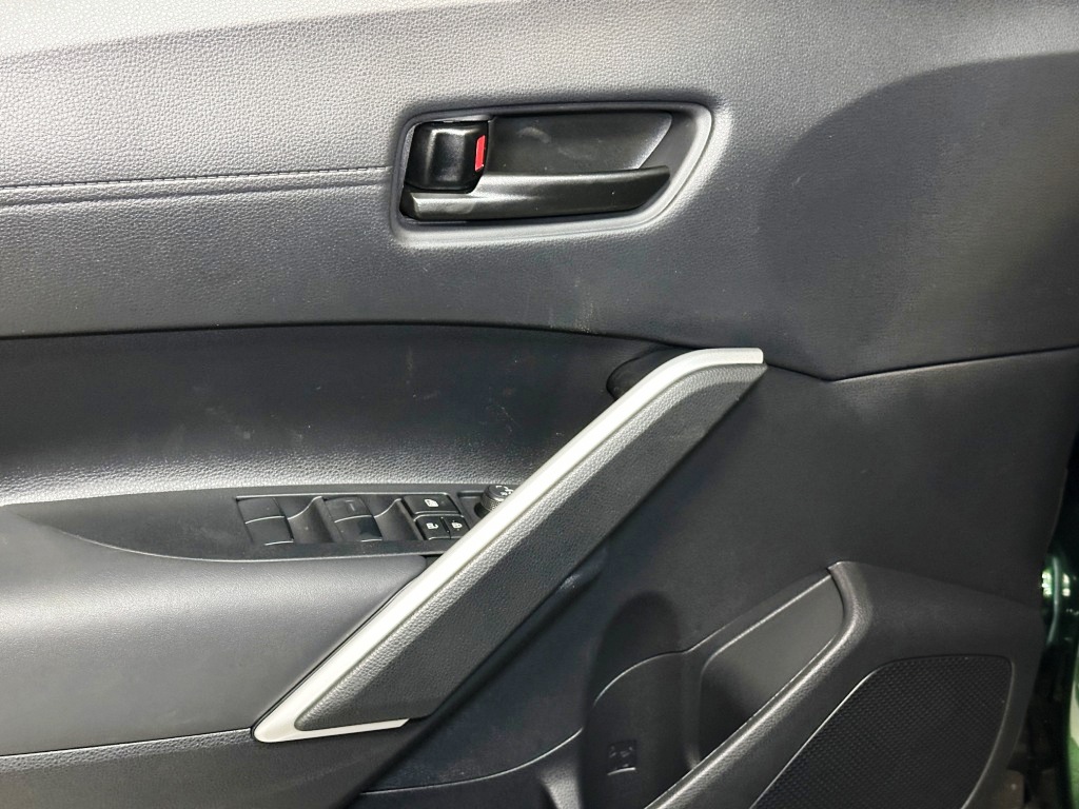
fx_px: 1496
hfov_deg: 39.7
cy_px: 404
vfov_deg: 30.3
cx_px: 540
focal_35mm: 48
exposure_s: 1/24
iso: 640
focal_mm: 6.86
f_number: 1.78
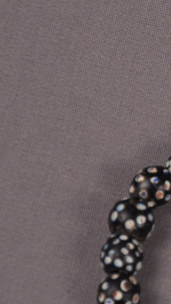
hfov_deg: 2.4
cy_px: 83
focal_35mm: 511
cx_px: 423
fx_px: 4118
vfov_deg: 4.2
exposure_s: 1/60
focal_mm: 105
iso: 250
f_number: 7.1
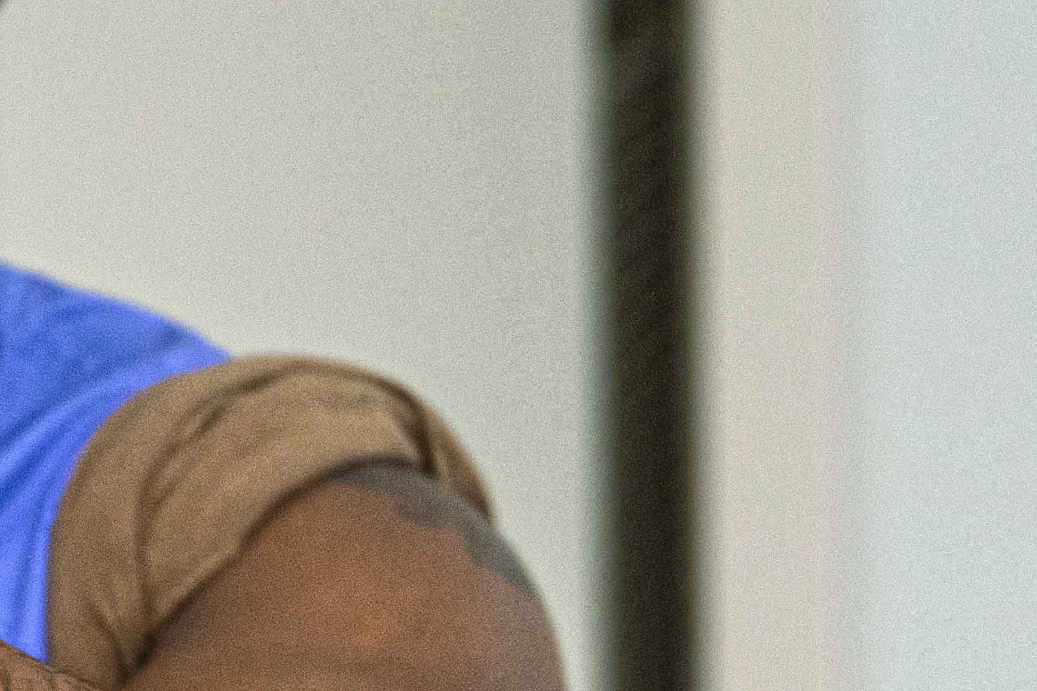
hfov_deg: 10.6
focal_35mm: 188
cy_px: 336
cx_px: -526
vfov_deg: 7.3
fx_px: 5415
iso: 800
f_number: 4
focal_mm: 58
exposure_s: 1/200
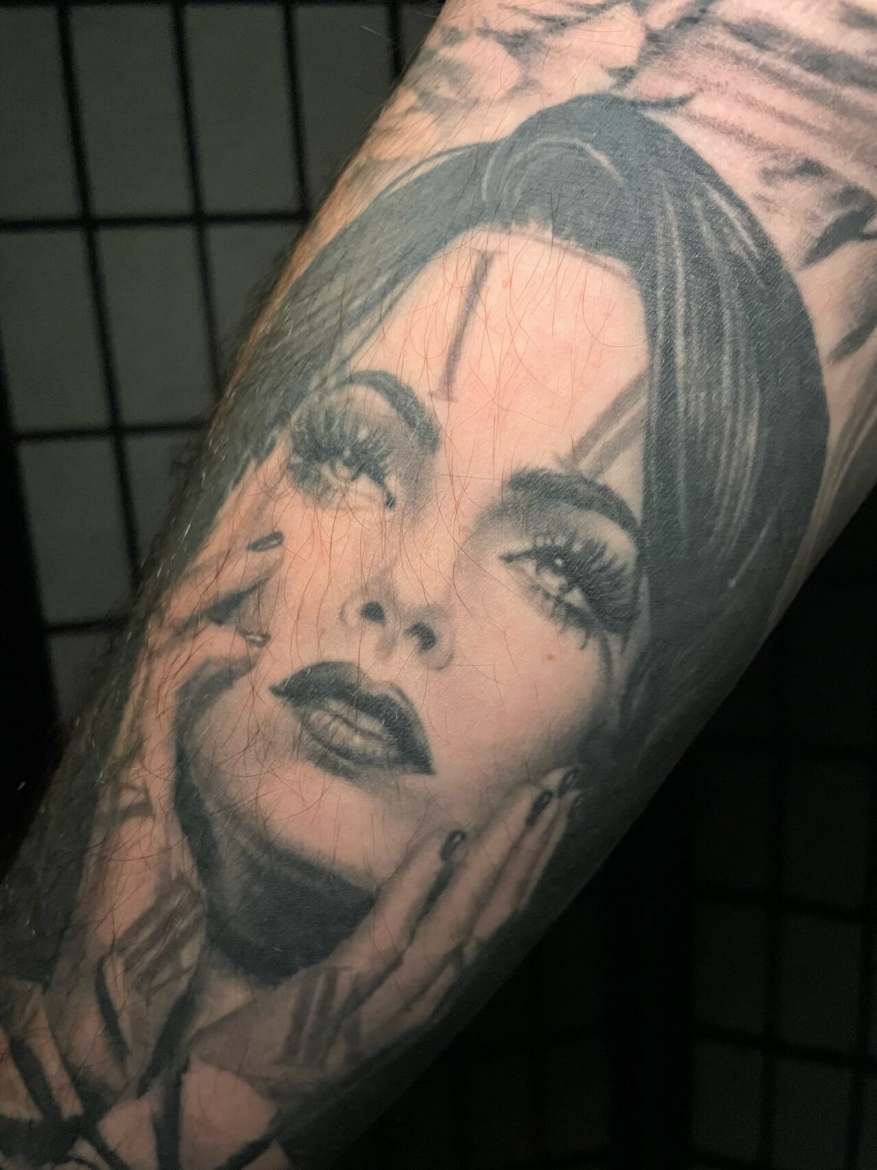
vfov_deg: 67.3
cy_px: 585
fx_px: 879
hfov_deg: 53.0
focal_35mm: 26
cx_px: 438
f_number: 1.6
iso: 400
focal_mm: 4.2
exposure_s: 1/60
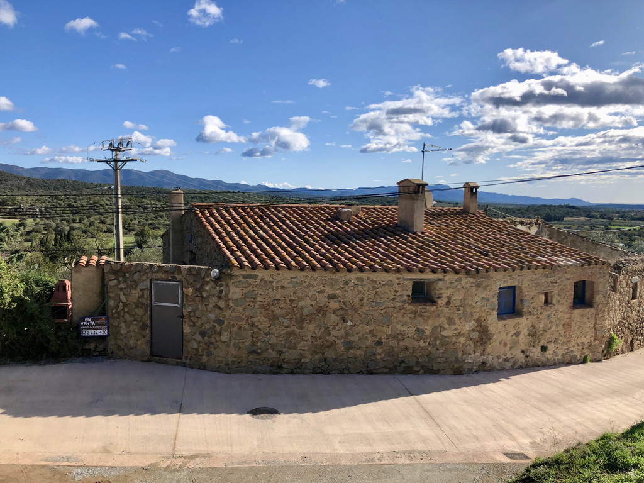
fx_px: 521
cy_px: 242
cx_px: 322
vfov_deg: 49.7
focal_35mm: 28
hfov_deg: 63.4
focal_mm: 3.99
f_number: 1.8
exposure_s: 1/2703
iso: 20
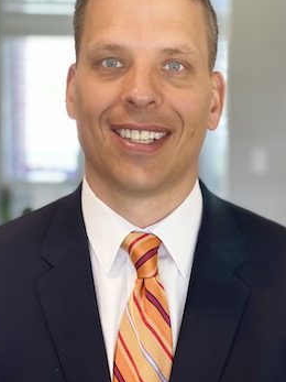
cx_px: 145
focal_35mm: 70
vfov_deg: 27.8
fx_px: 772
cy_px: 166
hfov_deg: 21.0
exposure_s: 1/60
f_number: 2
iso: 160
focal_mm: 6
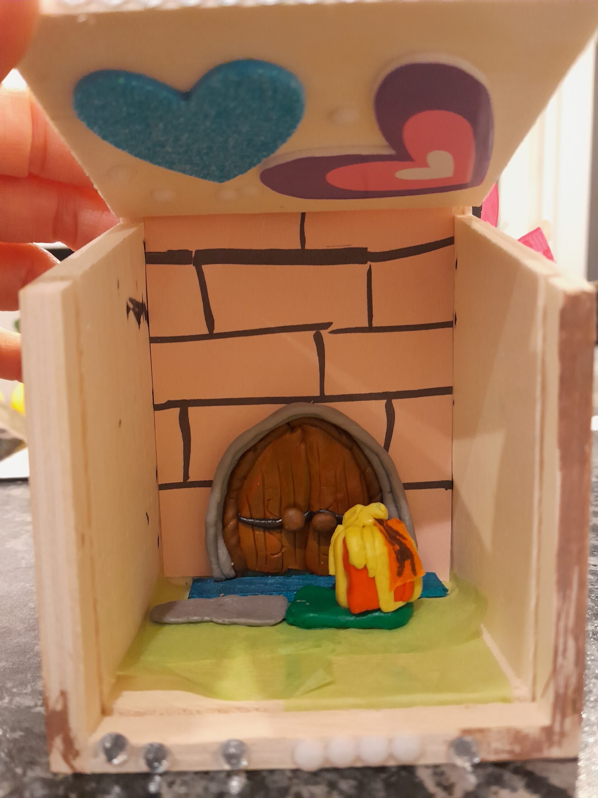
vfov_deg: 67.3
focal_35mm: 26
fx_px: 599
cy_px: 399
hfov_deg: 53.1
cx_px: 299
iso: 400
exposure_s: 1/25
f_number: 1.8
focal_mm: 4
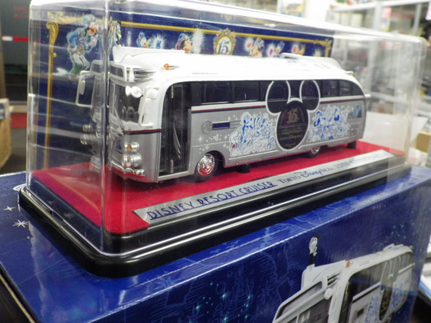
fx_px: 423
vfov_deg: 41.8
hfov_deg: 54.0
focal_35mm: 34
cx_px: 216
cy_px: 162
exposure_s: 1/50
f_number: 3.4
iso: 800
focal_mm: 6.2
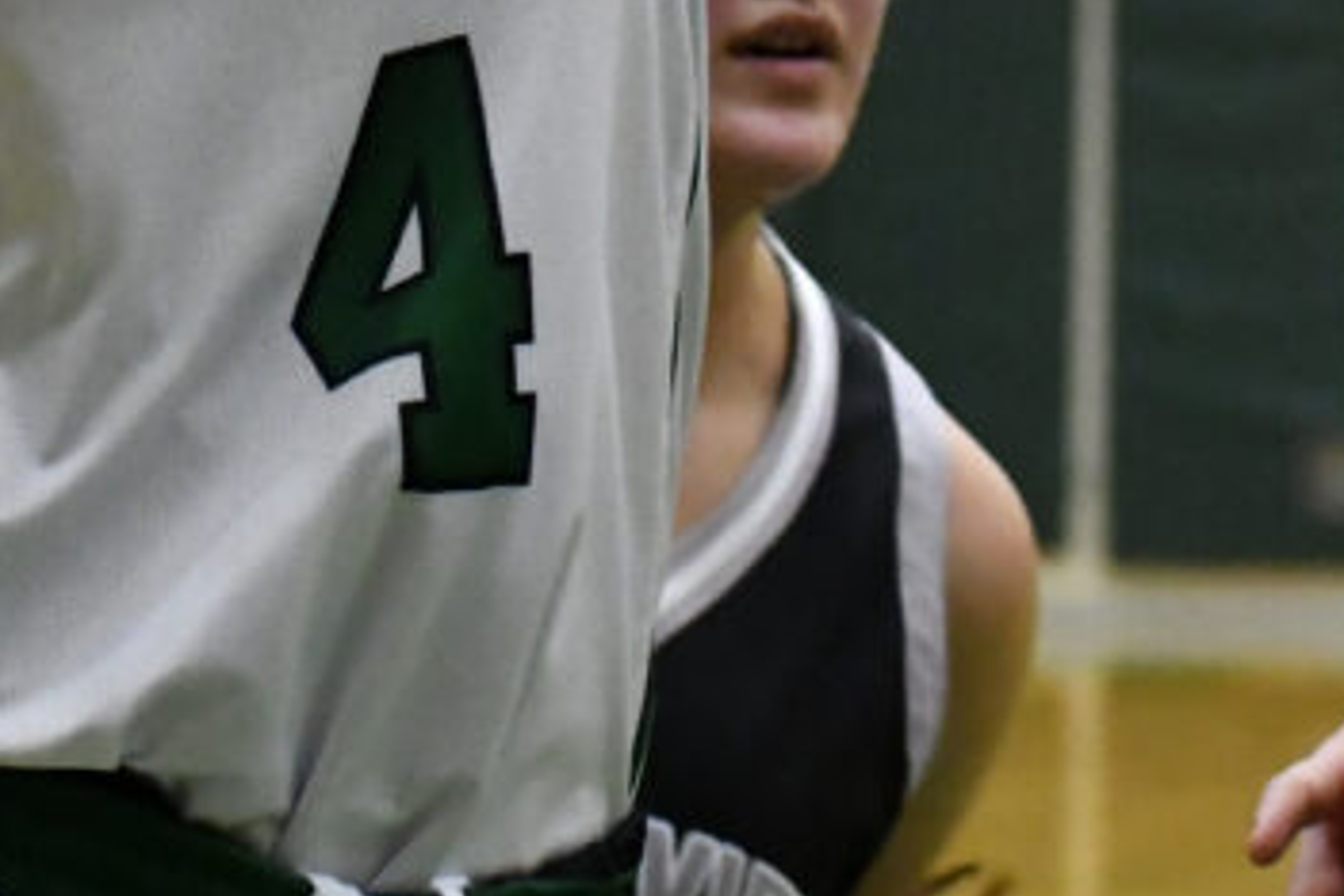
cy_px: -199
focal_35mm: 359
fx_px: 13402
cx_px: 689
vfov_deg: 3.8
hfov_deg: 5.7
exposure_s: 1/500
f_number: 4.5
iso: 9000
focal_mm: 70
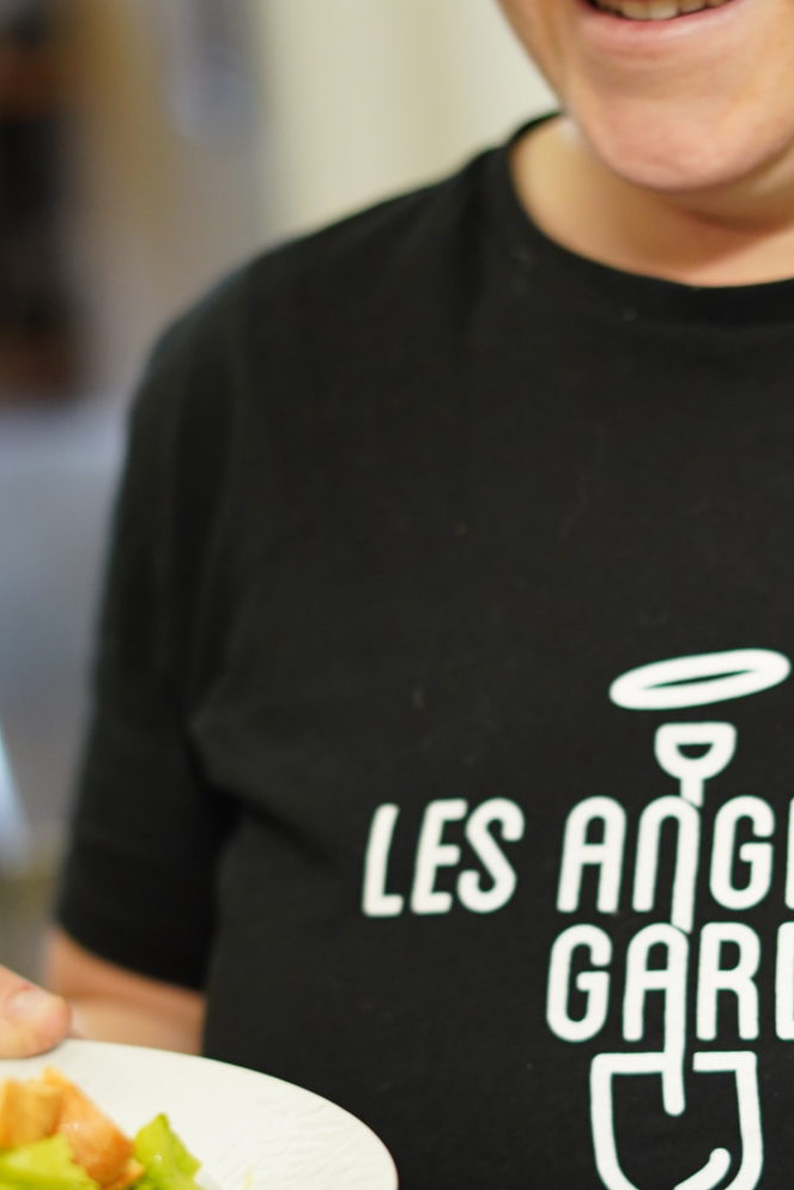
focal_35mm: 103
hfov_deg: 13.3
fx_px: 3406
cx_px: 471
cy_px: 860
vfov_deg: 19.7
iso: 1600
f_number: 2
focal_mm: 50
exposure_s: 1/160
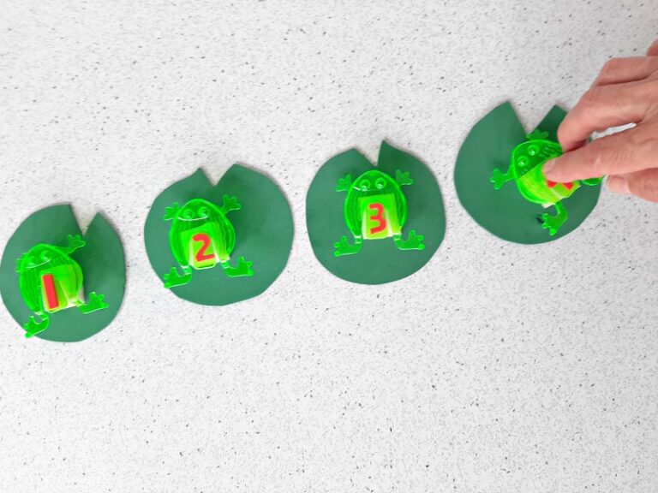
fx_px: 494
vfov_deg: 53.1
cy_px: 246
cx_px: 329
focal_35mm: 26
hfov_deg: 67.3
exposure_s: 1/50
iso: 40
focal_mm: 3.93
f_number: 1.7
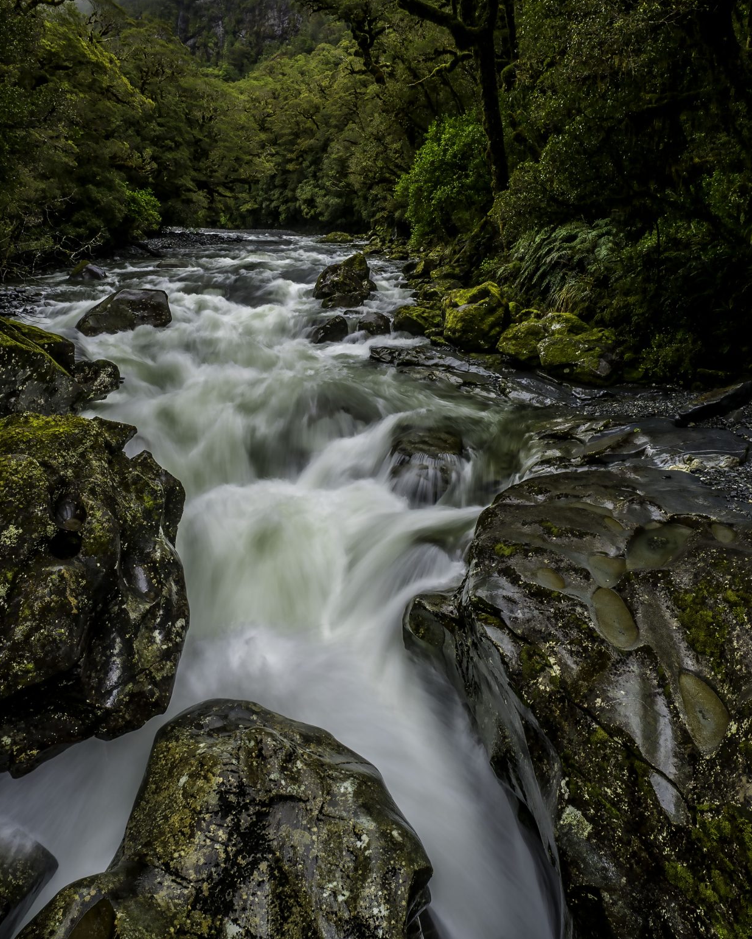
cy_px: 442
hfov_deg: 65.5
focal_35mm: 21
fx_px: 584
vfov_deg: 77.5
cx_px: 366
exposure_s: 1/5
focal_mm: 12
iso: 50
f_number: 13
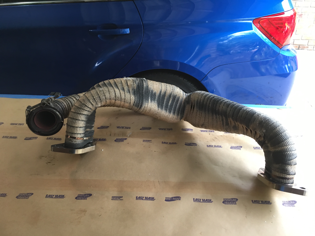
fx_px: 264
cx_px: 158
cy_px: 118
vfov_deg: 48.2
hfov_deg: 61.7
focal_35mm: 29
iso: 64
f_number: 2.2
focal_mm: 4.15
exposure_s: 1/15
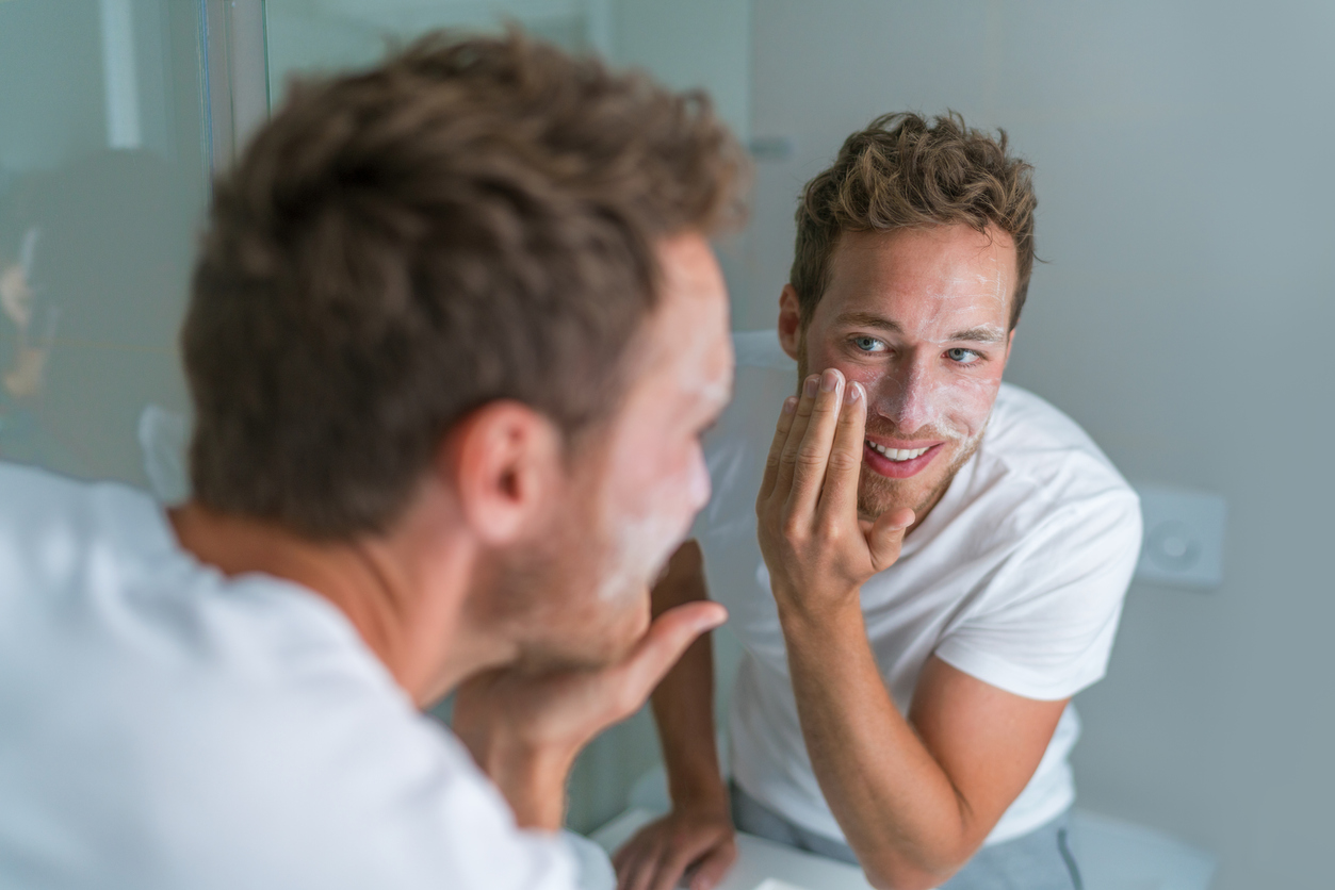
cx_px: 668
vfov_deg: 37.9
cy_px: 445
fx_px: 1298
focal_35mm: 35
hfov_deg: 54.4
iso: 400
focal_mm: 35
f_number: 1.7
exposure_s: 1/250
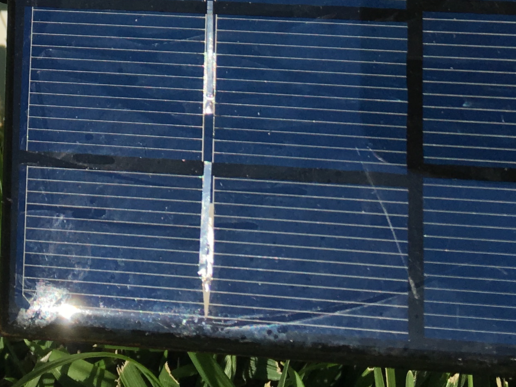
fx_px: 1386
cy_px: -212
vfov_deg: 14.7
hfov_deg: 20.9
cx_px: 129
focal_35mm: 93
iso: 25
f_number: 2.2
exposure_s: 1/2024
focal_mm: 4.15
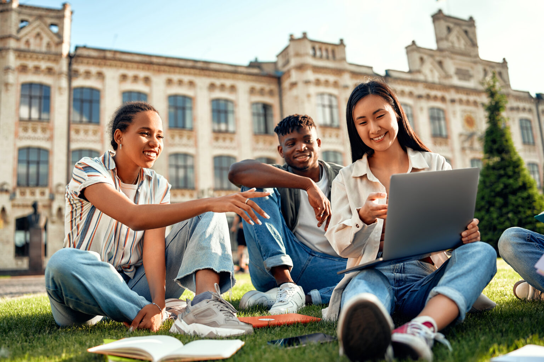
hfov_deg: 54.4
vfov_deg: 37.9
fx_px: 529
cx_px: 272
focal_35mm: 35
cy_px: 181
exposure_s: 1/500
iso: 100
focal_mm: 35
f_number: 2
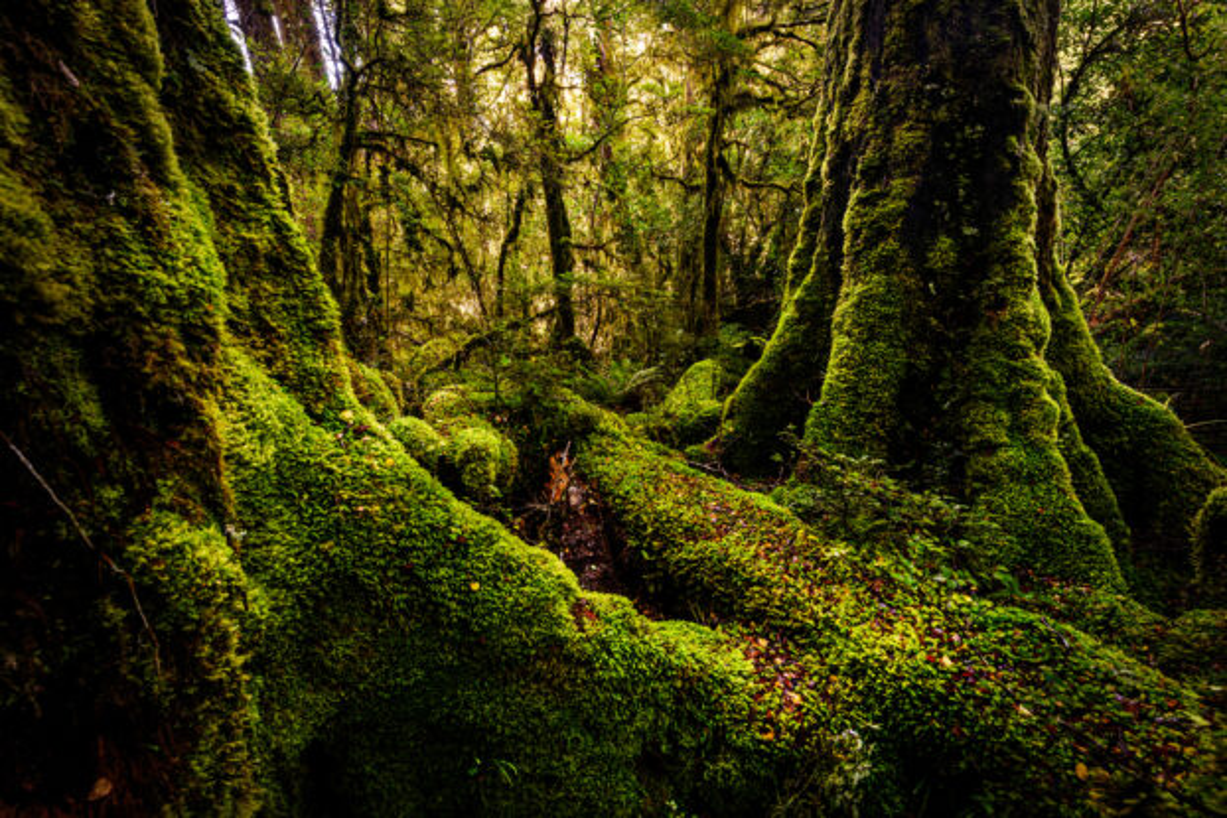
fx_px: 614
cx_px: 614
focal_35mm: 18
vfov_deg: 67.4
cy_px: 409
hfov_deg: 90.0
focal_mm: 18
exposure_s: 1.6
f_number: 9
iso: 64
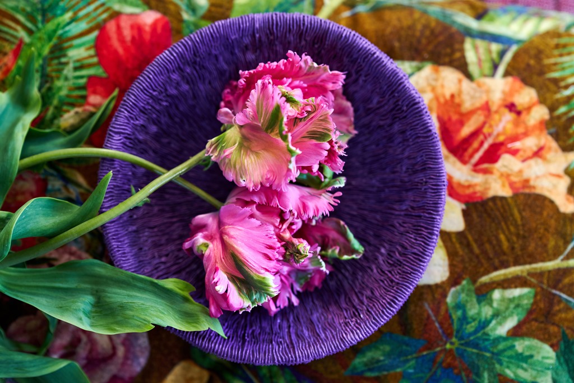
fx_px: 1674
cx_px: 287
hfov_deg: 19.5
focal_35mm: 105
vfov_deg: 13.0
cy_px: 192
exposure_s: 1/100
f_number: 2.2
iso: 320
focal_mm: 105
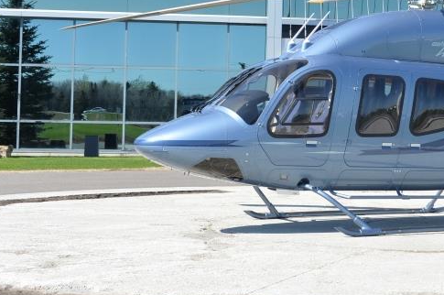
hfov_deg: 20.7
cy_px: 73
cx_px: 455
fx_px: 1170
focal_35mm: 95
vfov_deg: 14.3
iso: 250
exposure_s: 1/320
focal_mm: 45
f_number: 9
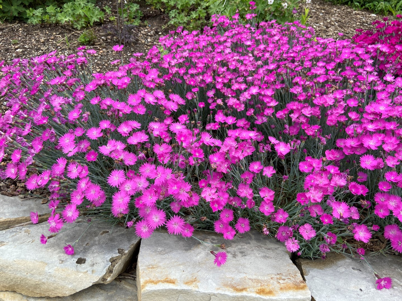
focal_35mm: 26
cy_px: 150
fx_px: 302
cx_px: 201
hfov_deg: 67.3
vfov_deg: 53.1
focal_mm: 4.25
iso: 32
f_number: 1.8
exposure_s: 1/633
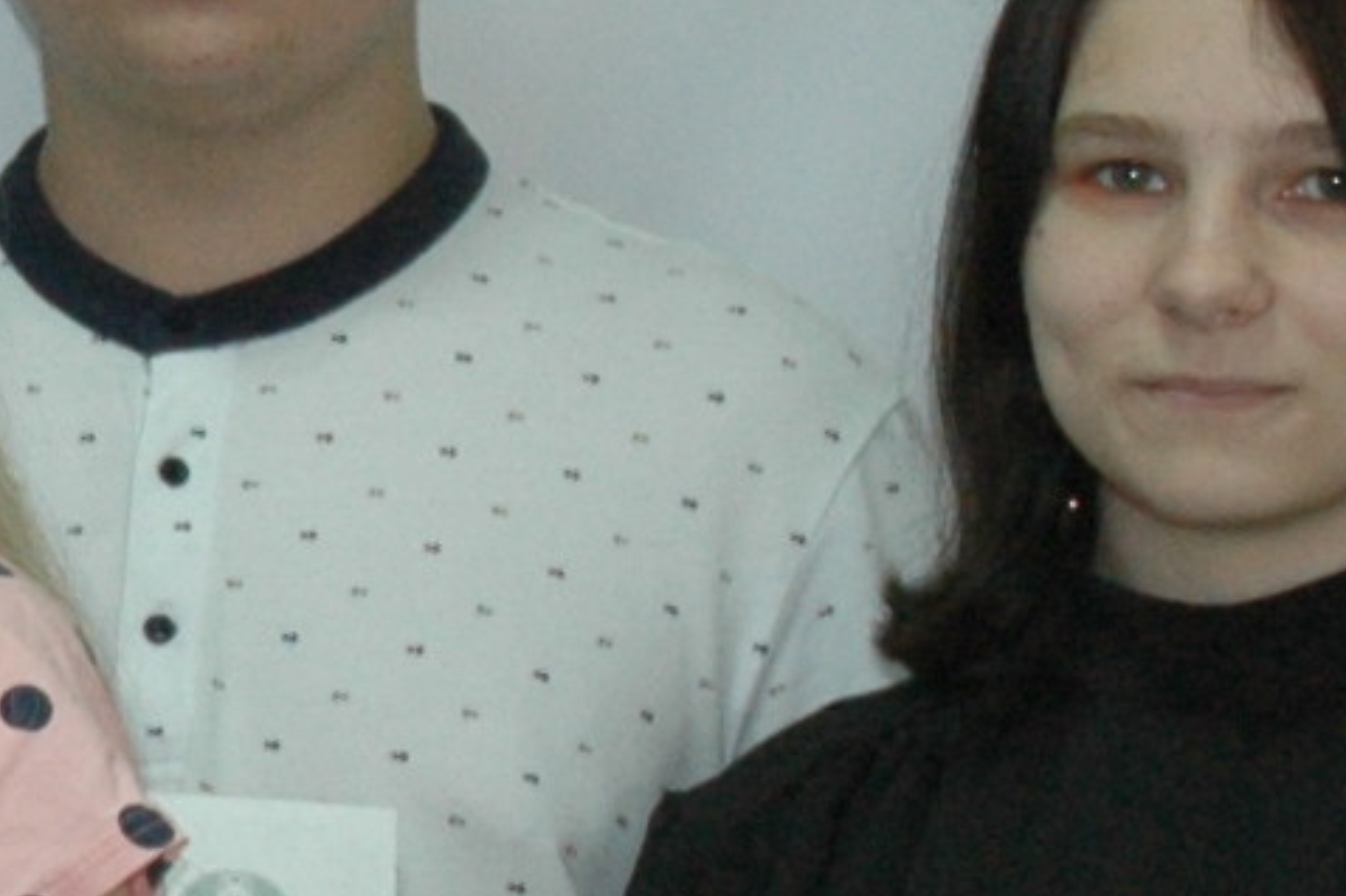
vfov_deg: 5.8
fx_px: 8823
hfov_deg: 8.5
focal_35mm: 236
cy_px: 642
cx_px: -797
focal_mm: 25
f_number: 3.8
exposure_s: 1/60
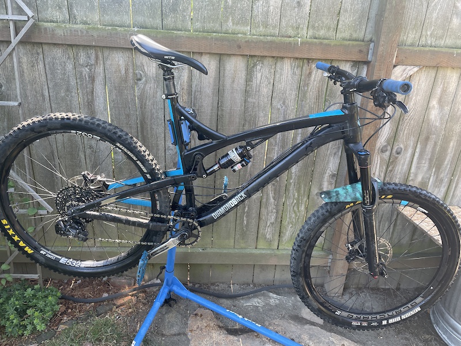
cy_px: 173
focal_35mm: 26
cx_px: 230
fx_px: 346
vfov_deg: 53.1
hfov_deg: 67.3
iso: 64
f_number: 1.6
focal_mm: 4.2
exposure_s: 1/121
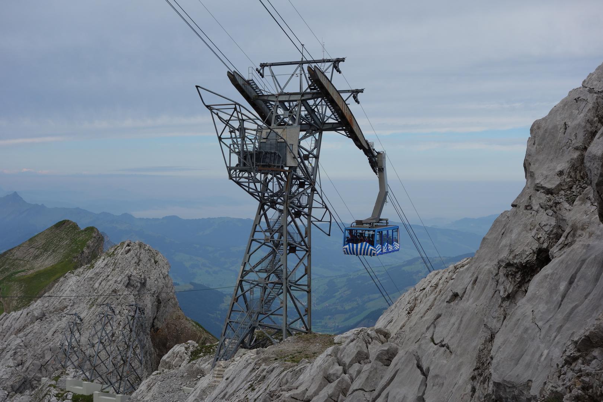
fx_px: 888
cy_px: 201
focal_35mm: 53
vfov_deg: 25.5
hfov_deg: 37.5
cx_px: 302
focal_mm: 19.53
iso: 125
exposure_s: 1/500
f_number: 5.6
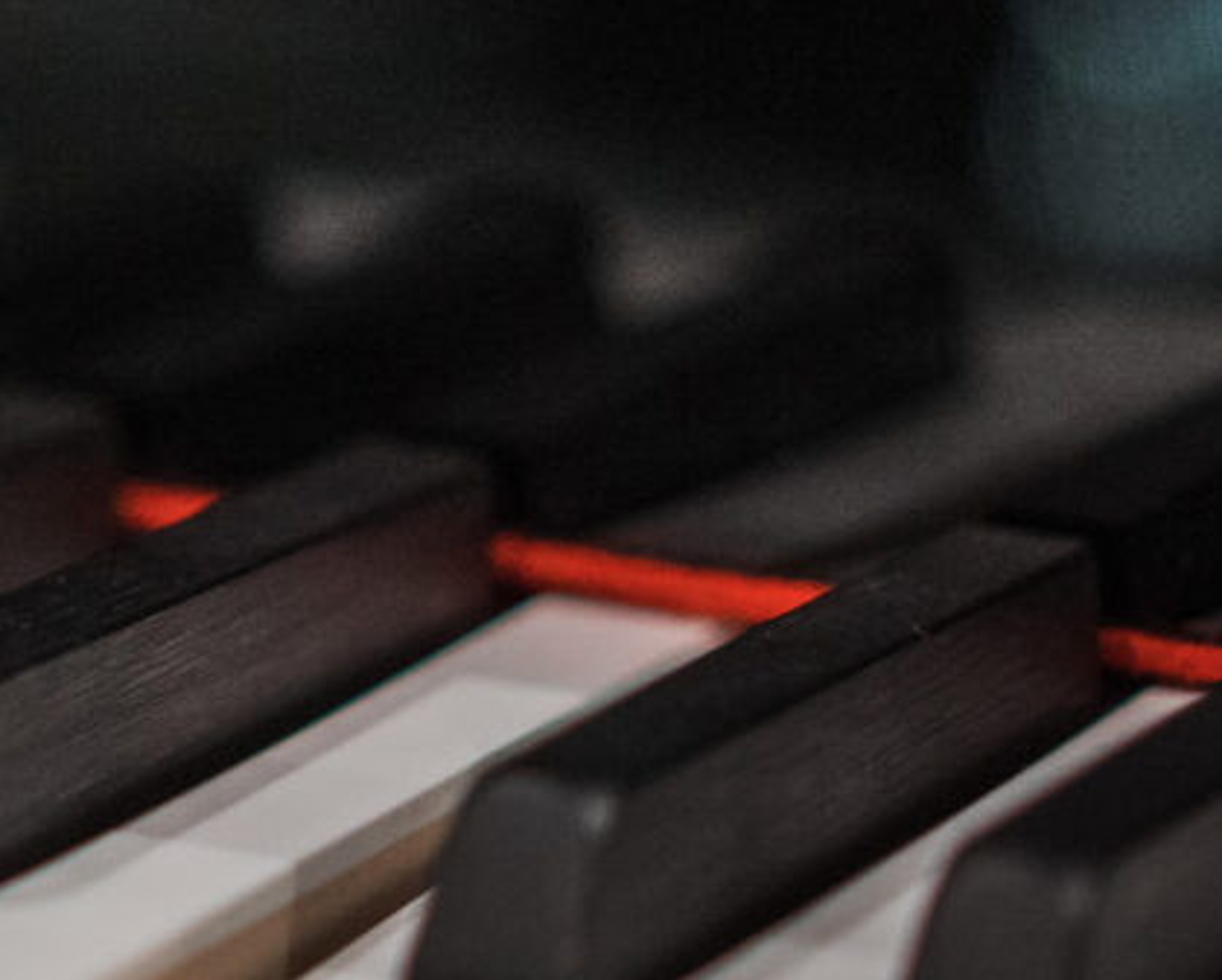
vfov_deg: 6.1
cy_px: -319
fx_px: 9122
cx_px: -1423
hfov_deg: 7.3
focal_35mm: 252
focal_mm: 55
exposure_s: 1/125
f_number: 1.8
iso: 2000
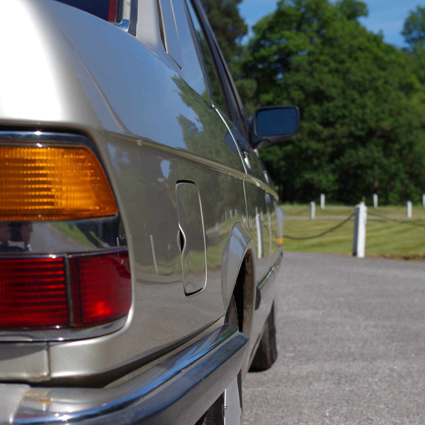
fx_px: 1028
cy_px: 212
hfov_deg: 23.4
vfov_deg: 23.4
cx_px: 209
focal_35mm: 74
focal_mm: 37.5
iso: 100
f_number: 6.3
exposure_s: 1/400
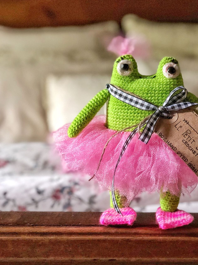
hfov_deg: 23.3
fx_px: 480
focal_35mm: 63
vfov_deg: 30.7
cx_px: 118
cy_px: 135
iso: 160
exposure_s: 1/11
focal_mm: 6
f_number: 2.4
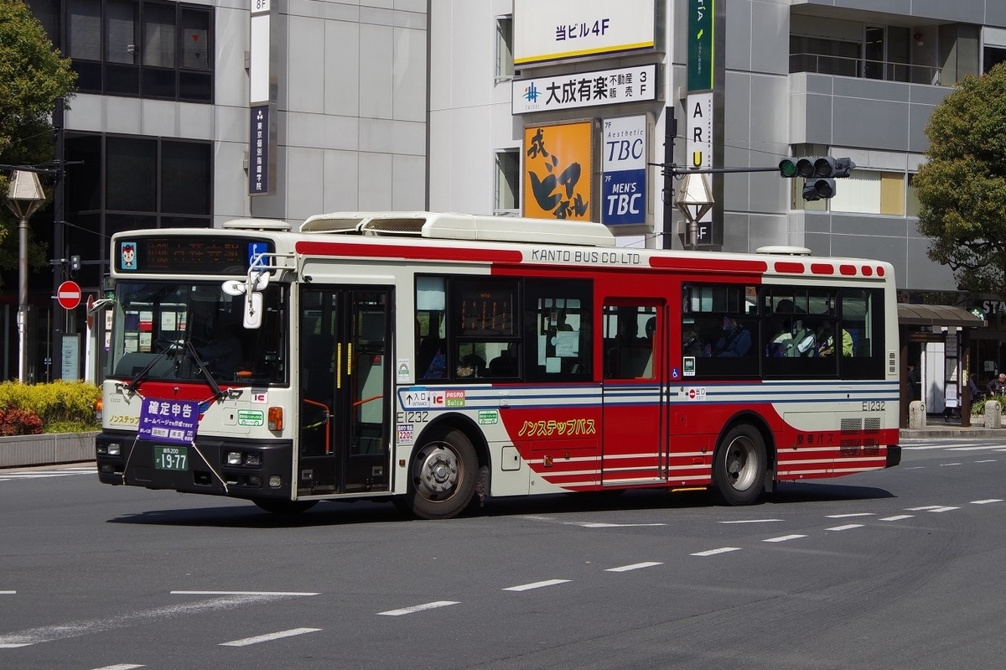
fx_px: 2221
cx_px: 503
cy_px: 335
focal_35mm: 80
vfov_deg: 17.2
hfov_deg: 25.5
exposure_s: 1/320
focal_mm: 53
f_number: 11
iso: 200
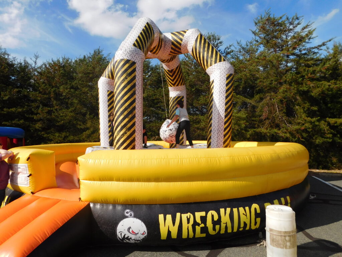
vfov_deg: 58.9
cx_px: 171
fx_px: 227
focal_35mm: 23
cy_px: 128
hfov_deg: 73.9
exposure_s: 1/640
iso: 125
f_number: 6
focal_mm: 4
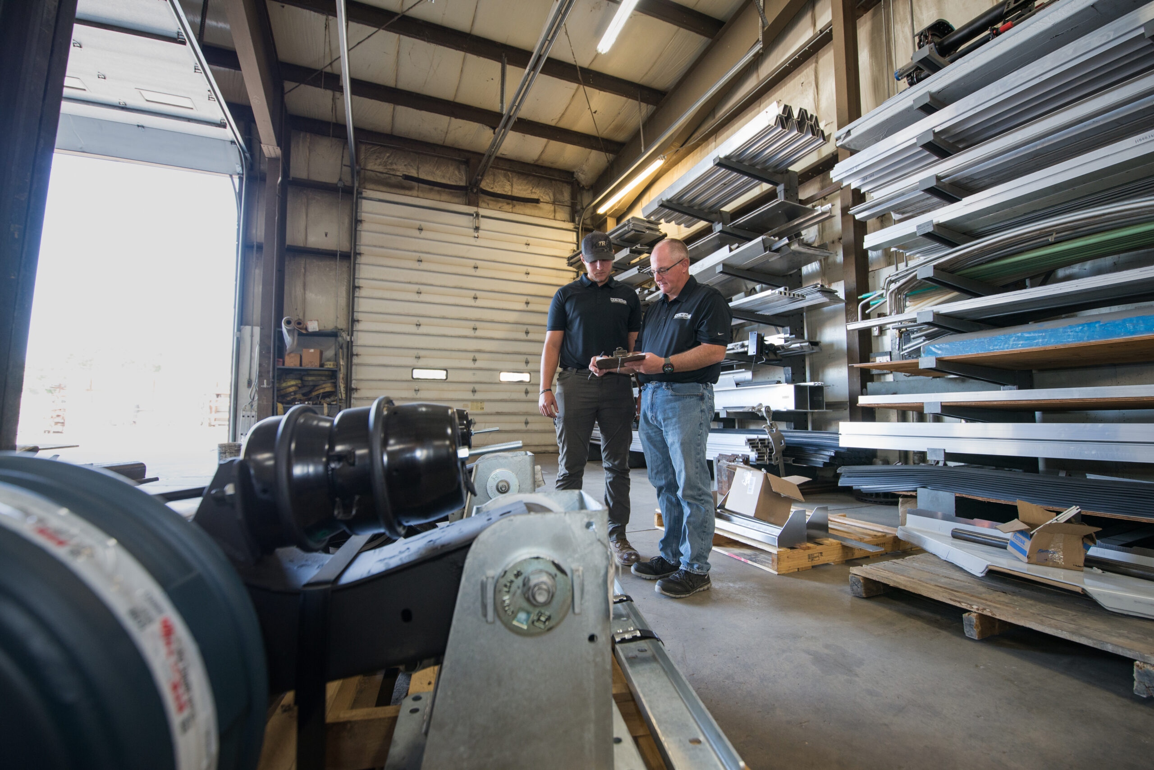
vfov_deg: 77.4
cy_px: 385
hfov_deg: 100.4
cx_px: 577
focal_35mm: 15
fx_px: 481
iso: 800
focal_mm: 15
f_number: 3.2
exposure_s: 1/160
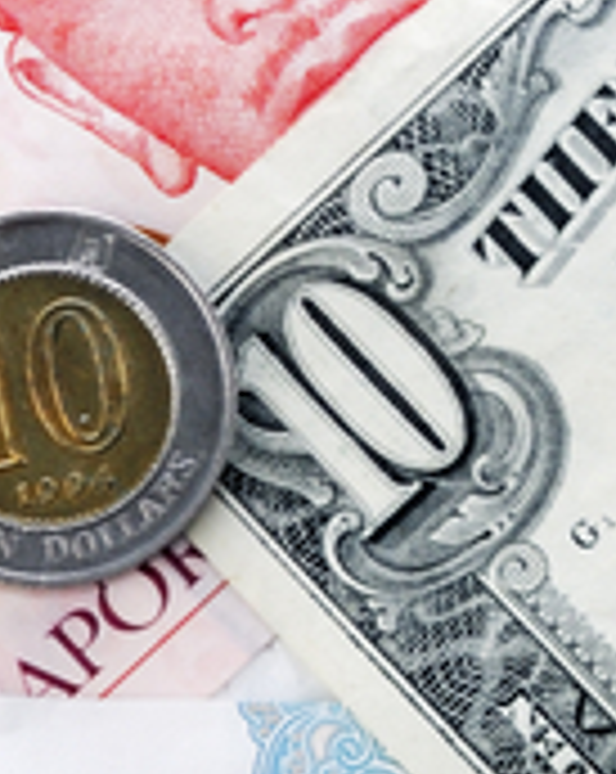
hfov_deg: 5.3
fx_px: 6552
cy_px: 1170
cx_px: -427
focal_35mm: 287
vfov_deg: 6.7
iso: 200
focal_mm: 35
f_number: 11
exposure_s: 1/125
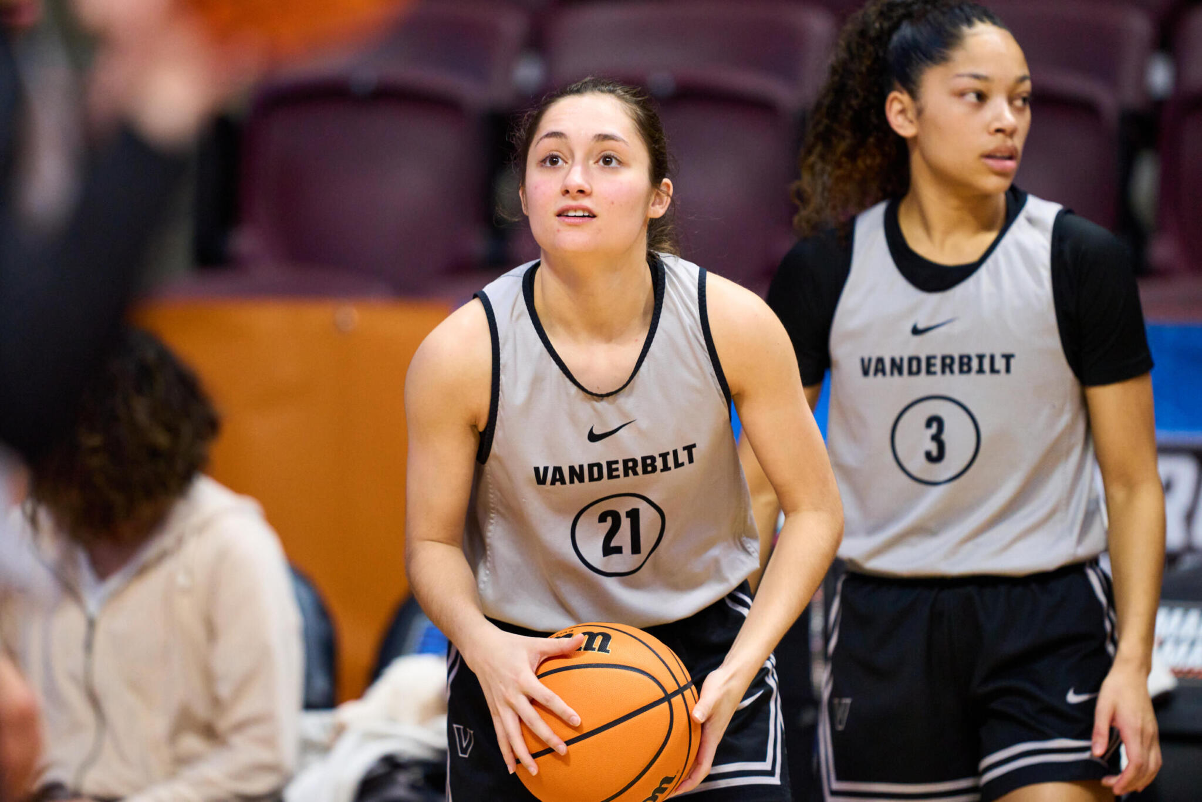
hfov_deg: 5.2
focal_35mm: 400
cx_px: 601
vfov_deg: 3.4
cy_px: 401
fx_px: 13357
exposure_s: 1/500
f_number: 2.8
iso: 4000
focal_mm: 400
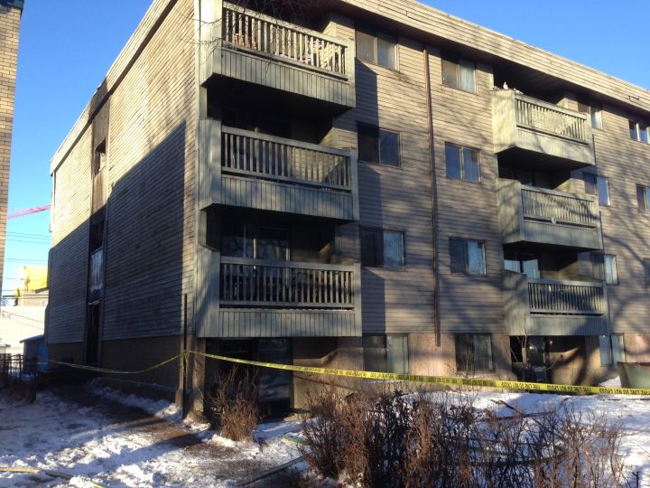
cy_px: 244
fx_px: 620
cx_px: 325
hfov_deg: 55.4
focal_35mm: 33
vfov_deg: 42.9
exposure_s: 1/448
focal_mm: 4.12
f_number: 2.4
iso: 50
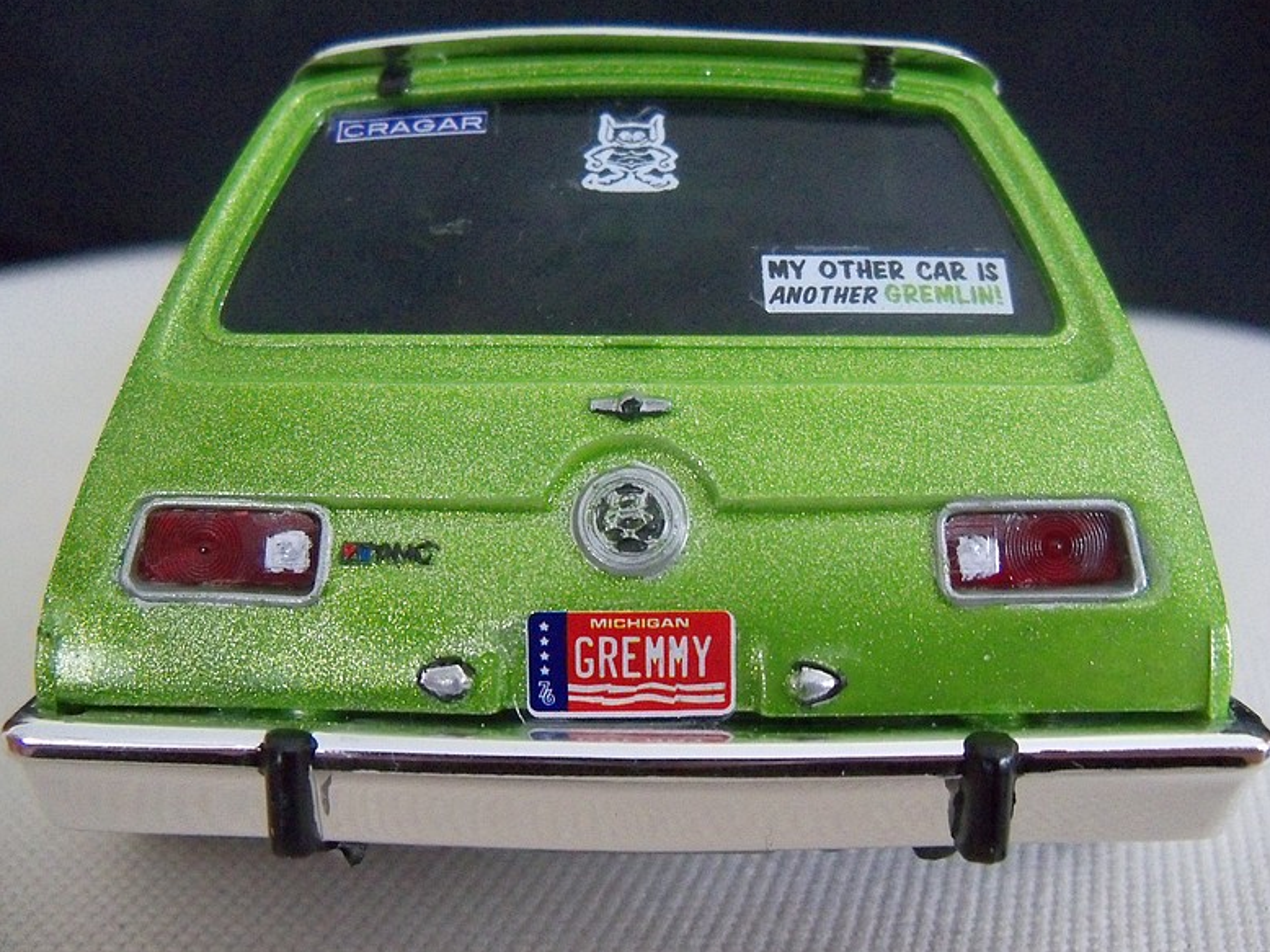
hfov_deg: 51.4
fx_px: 1320
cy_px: 480
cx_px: 650
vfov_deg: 39.6
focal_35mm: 36
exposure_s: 1/40
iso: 800
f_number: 3.5
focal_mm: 6.2
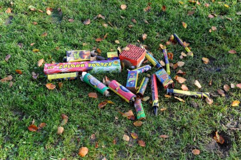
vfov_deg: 31.9
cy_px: 80
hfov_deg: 46.4
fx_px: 281
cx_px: 120
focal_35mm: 42
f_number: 5.6
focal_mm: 42
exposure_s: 1/400
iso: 1000
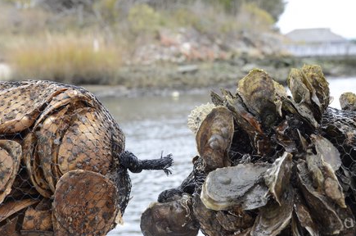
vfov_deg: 13.6
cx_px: 160
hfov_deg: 20.4
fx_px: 987
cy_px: 107
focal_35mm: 100
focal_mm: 48
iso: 800
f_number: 8
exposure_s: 1/320
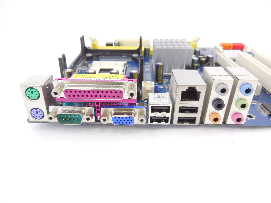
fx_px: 196
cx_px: 136
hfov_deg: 69.4
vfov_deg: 54.9
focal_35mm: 25
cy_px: 102
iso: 200
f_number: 3.1
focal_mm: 4.5
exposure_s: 1/30
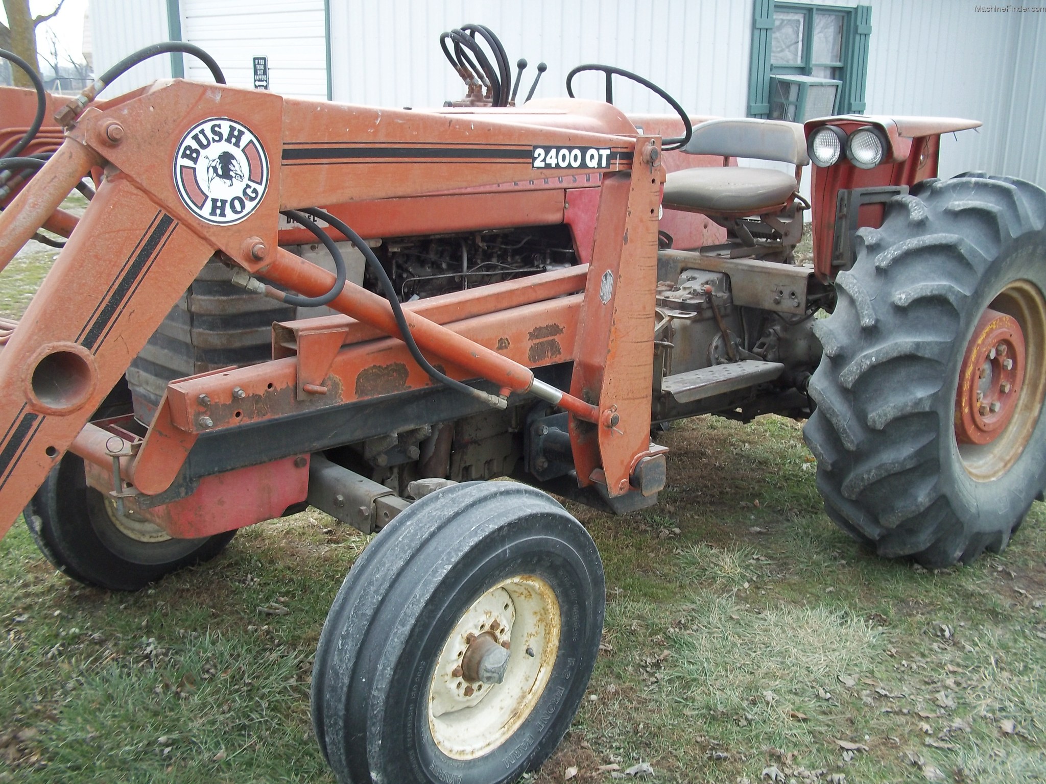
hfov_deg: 51.4
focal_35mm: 36
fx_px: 1088
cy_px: 392
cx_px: 523
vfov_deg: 39.7
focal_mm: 6.5
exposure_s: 1/125
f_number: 3.1
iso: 80
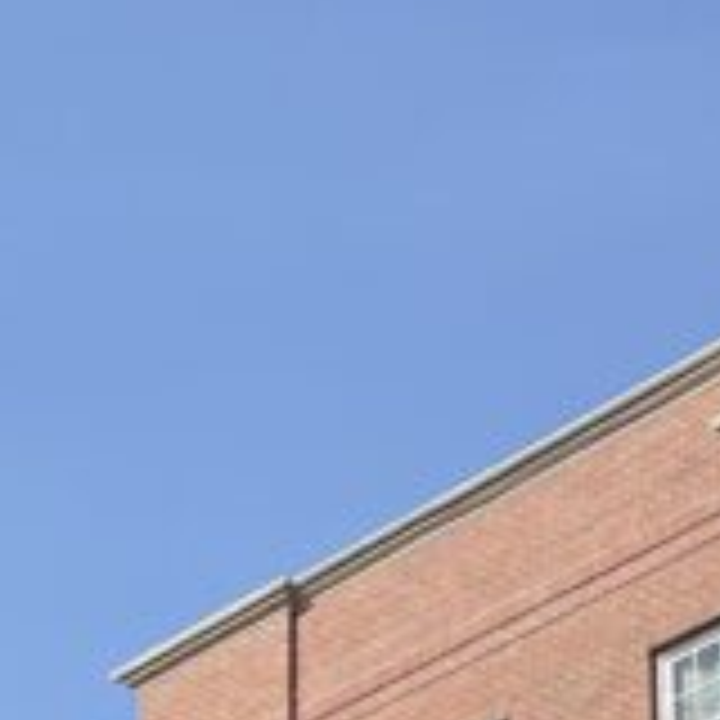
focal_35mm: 172
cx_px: 234
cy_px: 1269
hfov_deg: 10.2
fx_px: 4048
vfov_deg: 9.7
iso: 50
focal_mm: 5.7
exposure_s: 1/3704
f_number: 1.5
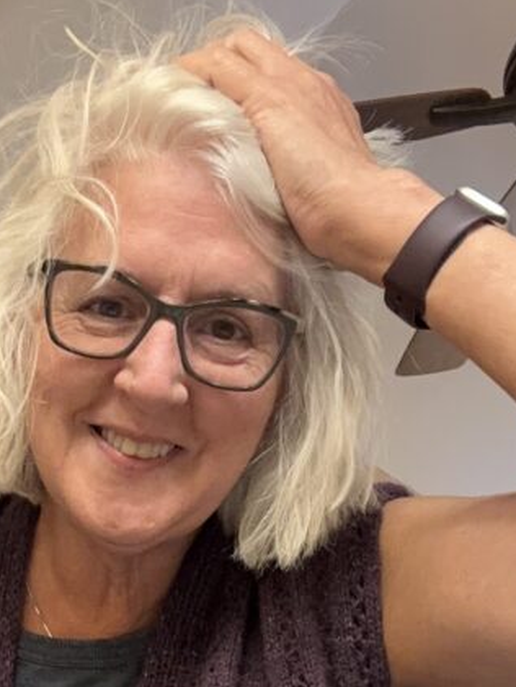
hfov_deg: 18.9
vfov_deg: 23.5
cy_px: 813
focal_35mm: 76
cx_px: 11
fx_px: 1510
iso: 125
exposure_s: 1/60
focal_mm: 2.69
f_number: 1.9
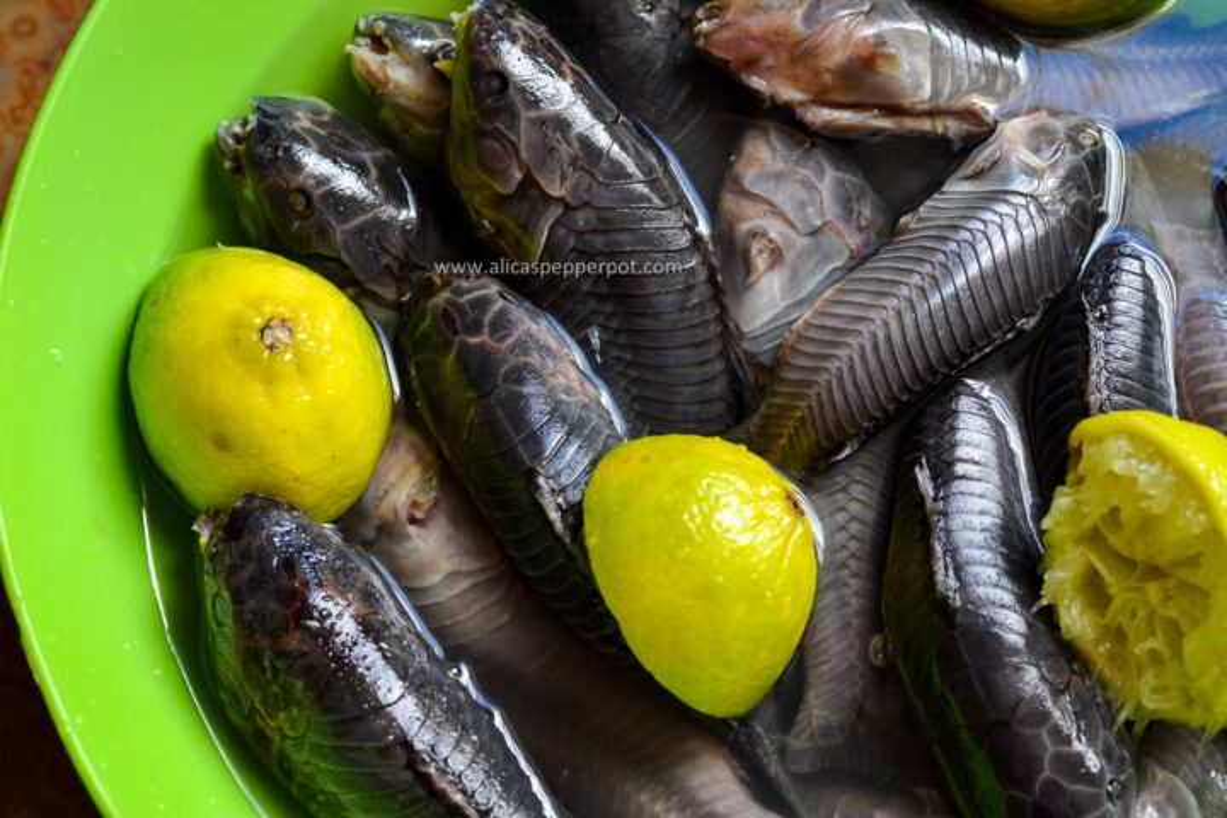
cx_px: 614
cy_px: 409
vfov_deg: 18.2
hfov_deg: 27.0
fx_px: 2556
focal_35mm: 75
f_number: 4.5
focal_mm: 50
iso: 400
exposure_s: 1/80
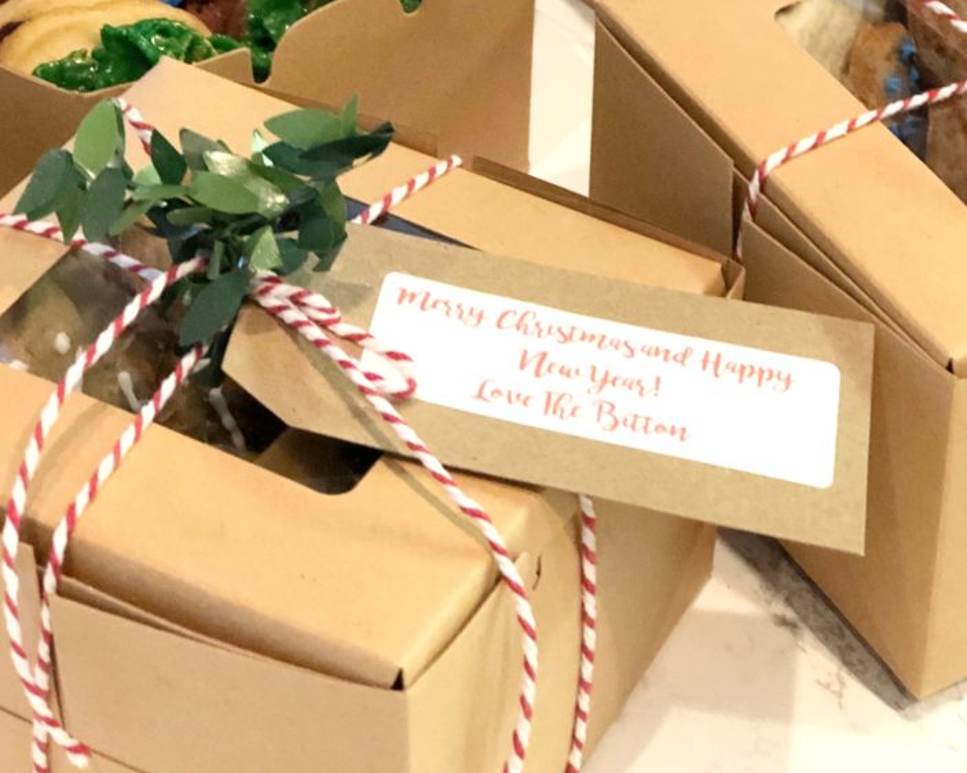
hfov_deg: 20.2
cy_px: 32
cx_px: 531
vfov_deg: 15.9
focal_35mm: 95
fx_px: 2718
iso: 400
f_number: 2.8
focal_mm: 6.6
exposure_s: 1/30
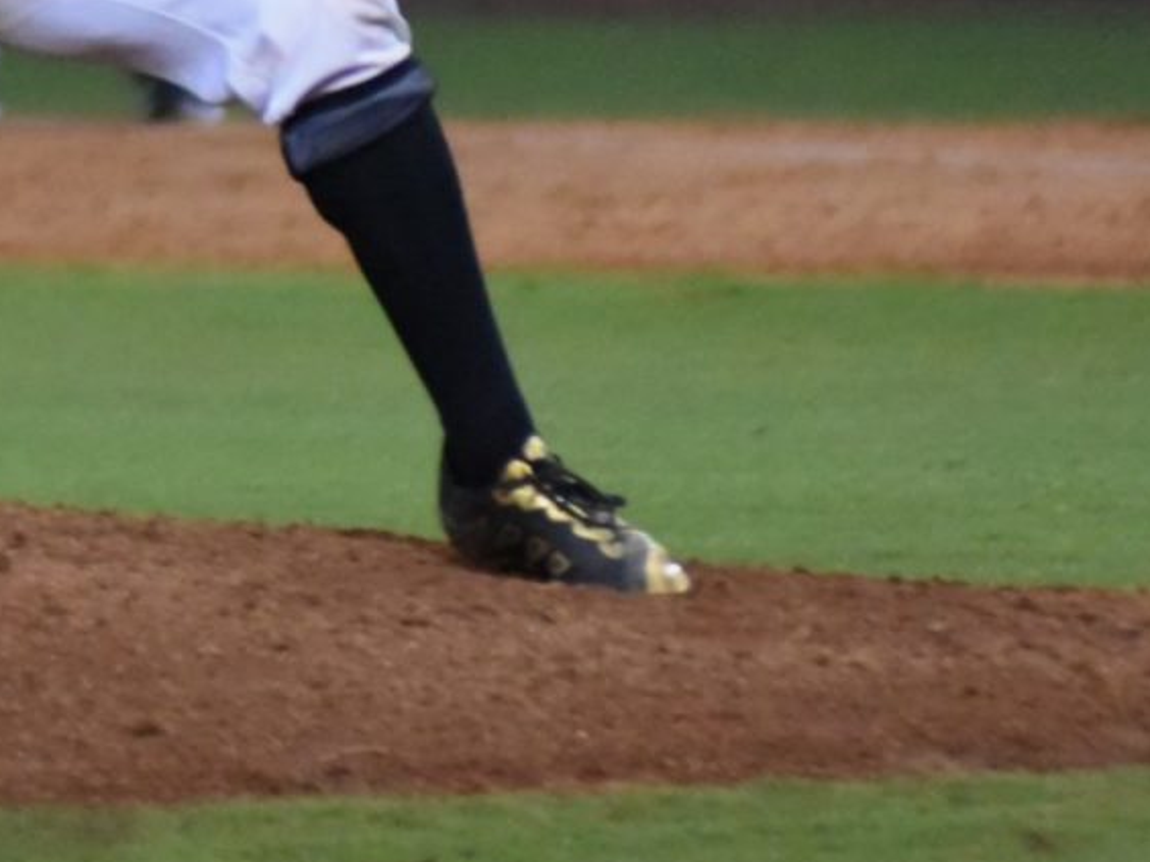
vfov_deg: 1.4
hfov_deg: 1.9
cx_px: 84
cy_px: -323
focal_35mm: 1048
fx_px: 34816
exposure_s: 1/800
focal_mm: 300
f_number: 5.6
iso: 12800
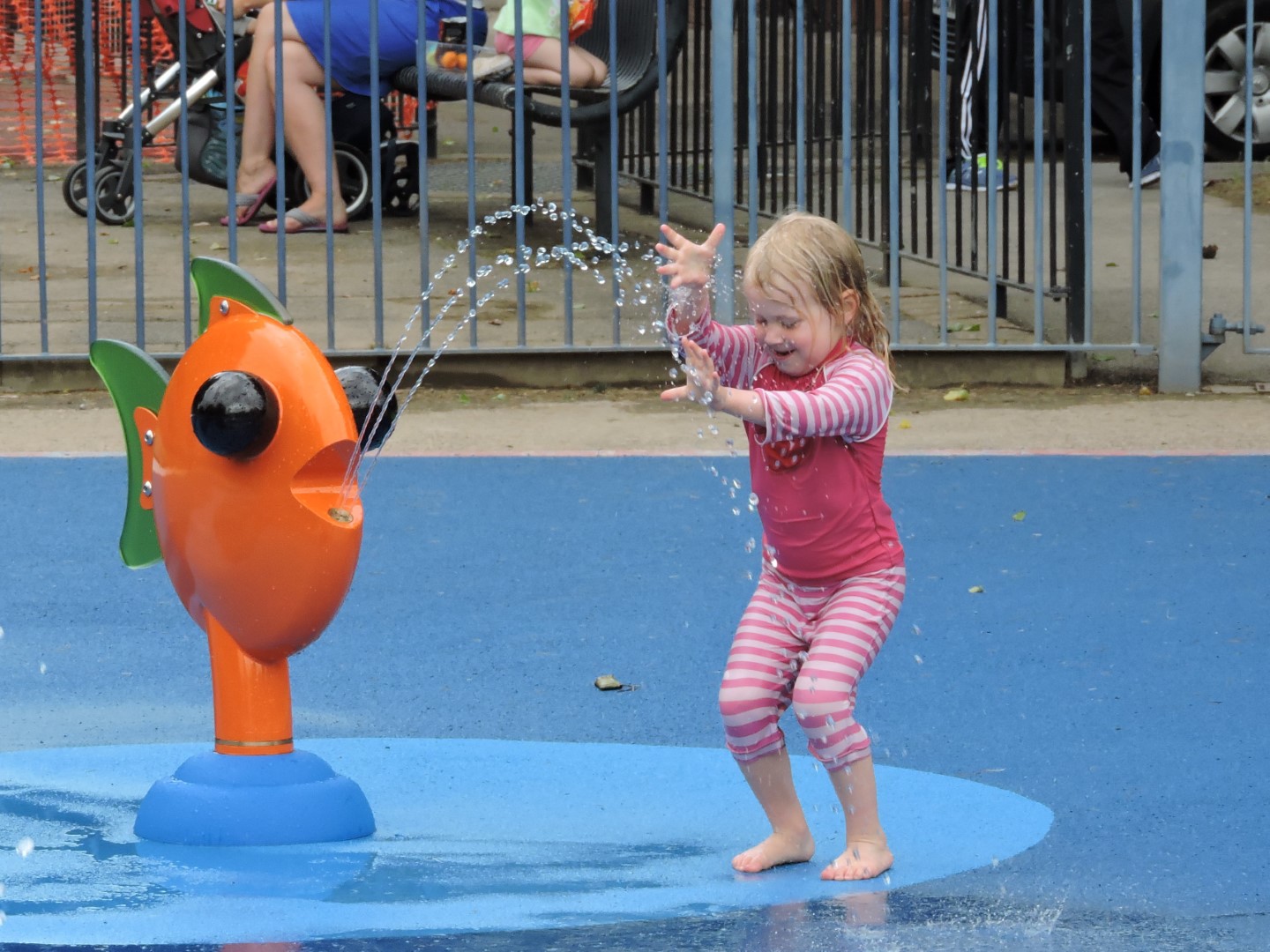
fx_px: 6237
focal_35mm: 170
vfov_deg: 8.7
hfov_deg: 11.6
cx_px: 635
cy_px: 476
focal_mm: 30.3
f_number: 4.5
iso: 250
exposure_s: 1/500
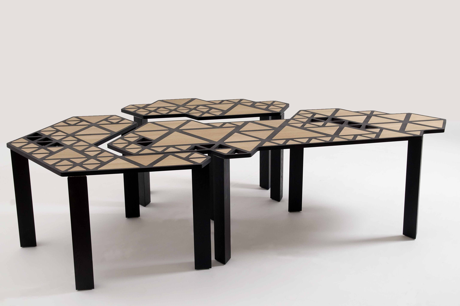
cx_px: 230
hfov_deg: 37.9
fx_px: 670
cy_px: 153
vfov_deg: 25.7
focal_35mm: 52
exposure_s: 1/250
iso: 200
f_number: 7.1
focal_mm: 35
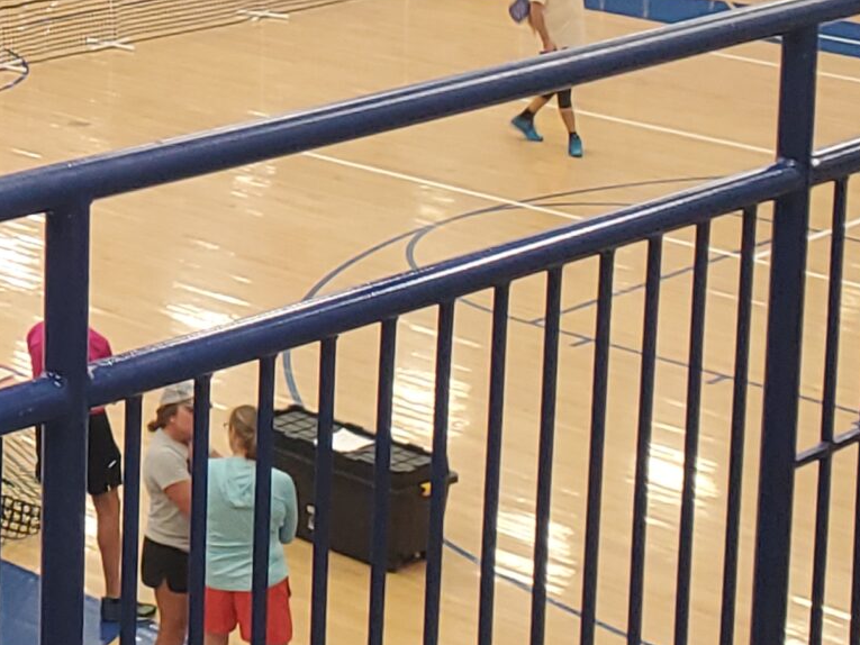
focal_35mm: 87
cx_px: -436
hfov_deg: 19.5
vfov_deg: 15.9
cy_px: -244
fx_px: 2162
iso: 100
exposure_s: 1/30
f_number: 2.4
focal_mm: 4.3
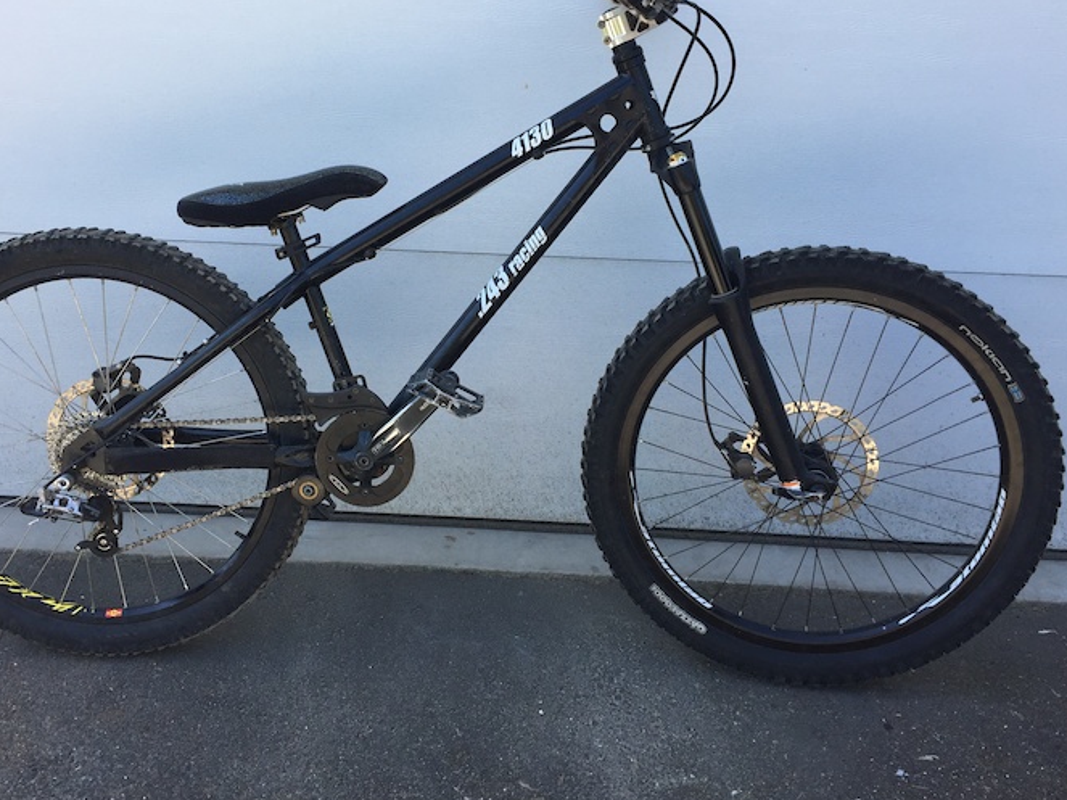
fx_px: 1079
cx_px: 460
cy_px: 348
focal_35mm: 35
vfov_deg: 40.6
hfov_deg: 52.5
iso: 32
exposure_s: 1/353
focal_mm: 4.15
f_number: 2.2
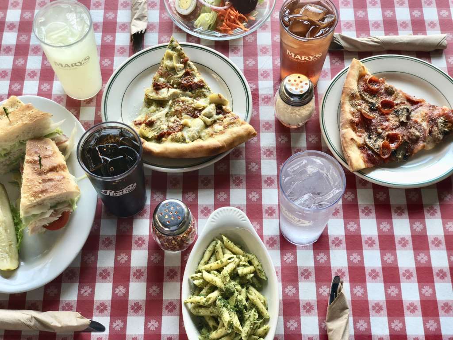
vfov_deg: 28.0
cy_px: 170
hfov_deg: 36.8
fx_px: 680
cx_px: 226
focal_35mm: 52
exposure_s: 1/120
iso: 20
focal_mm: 6
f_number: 2.4
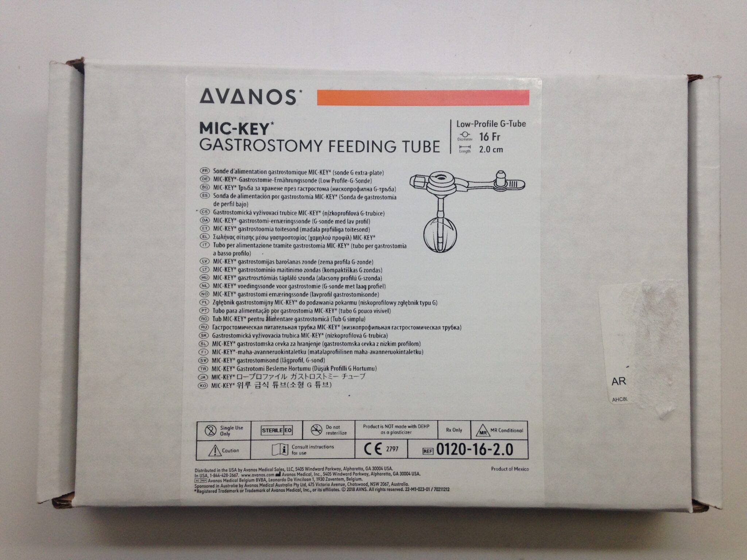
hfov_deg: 55.4
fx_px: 712
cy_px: 280
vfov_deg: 42.9
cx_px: 374
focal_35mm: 33
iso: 50
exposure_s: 1/60
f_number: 2.4
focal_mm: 4.12
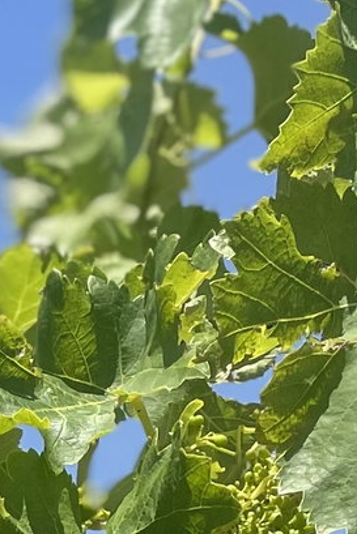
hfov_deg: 9.1
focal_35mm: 141
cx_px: -371
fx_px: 2095
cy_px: 950
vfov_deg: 13.2
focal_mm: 4.2
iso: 50
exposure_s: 1/3205
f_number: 1.6
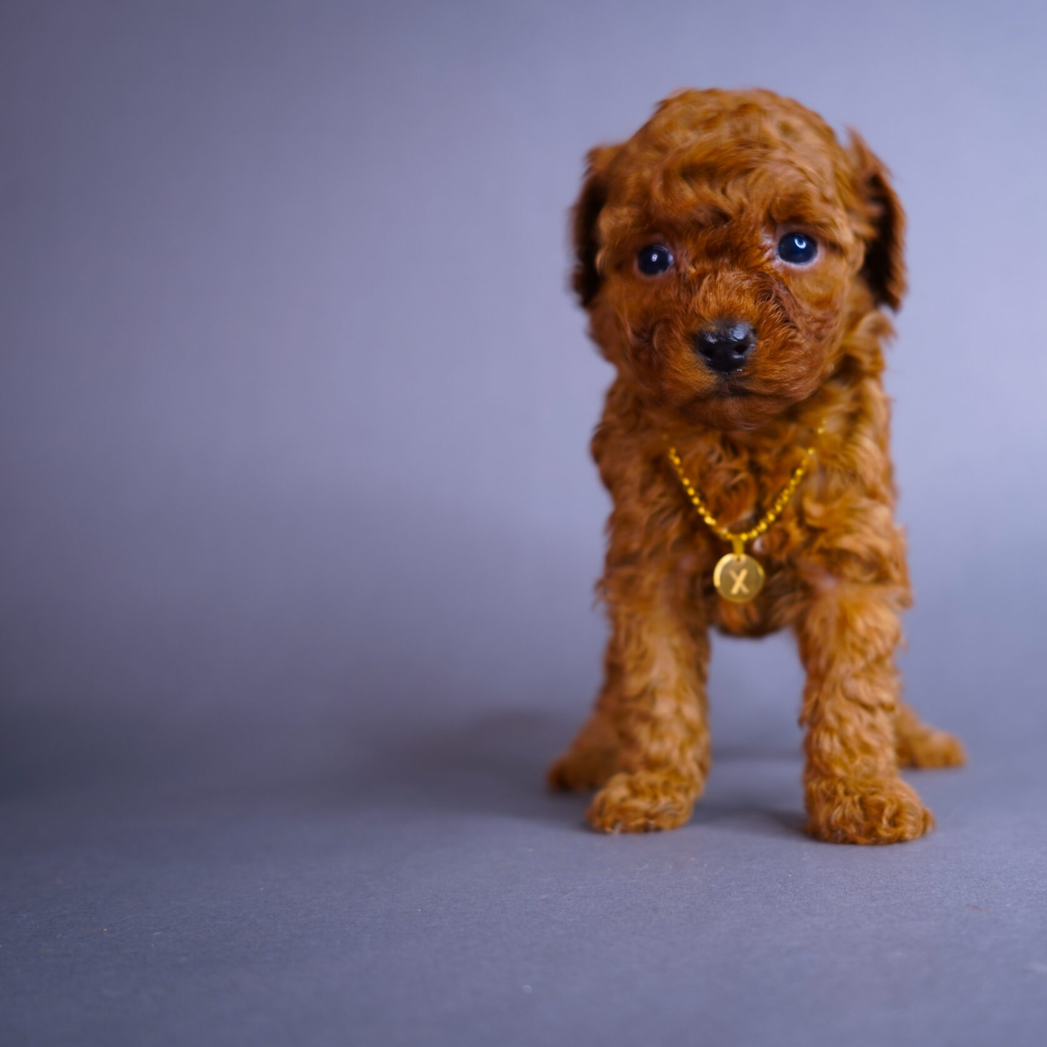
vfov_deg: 42.8
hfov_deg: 42.0
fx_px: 1335
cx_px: 735
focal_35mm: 39
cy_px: 519
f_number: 4.5
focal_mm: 30
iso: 250
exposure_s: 1/30
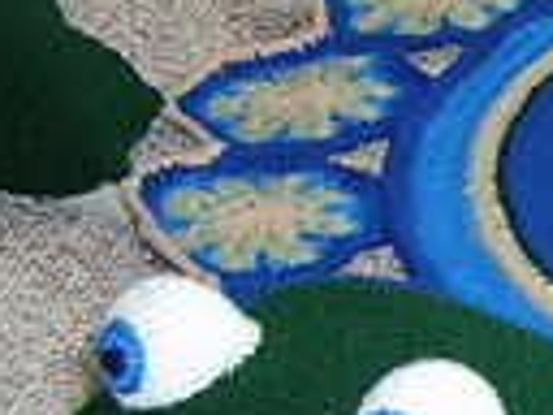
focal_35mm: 175
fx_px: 2796
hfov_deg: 10.4
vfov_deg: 8.5
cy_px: 190
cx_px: 1084
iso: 100
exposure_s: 1/45
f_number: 2.8
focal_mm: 5.8
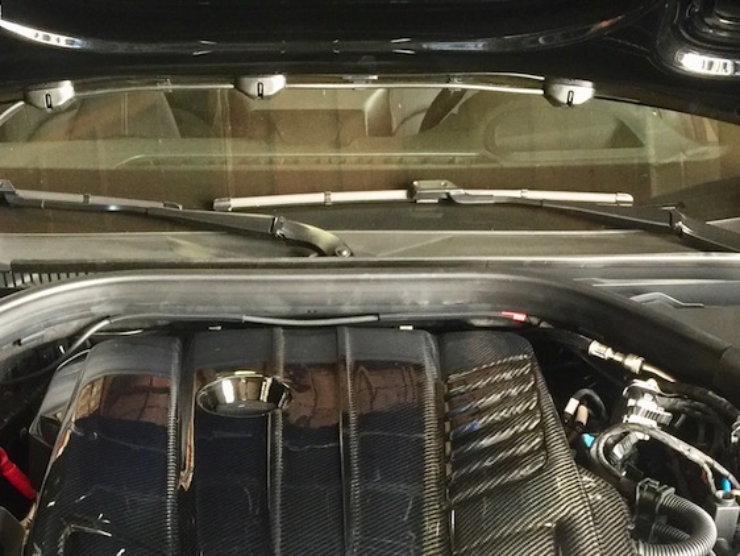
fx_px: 1412
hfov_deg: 29.3
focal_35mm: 66
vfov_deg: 21.9
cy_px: 468
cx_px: 294
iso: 100
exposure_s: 1/15
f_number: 2.2
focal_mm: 4.15
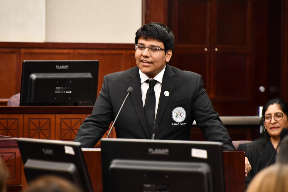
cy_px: 96
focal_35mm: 345
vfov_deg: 4.0
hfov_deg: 6.0
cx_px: 144
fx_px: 2760
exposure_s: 1/25
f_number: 6.3
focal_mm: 230
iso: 2500
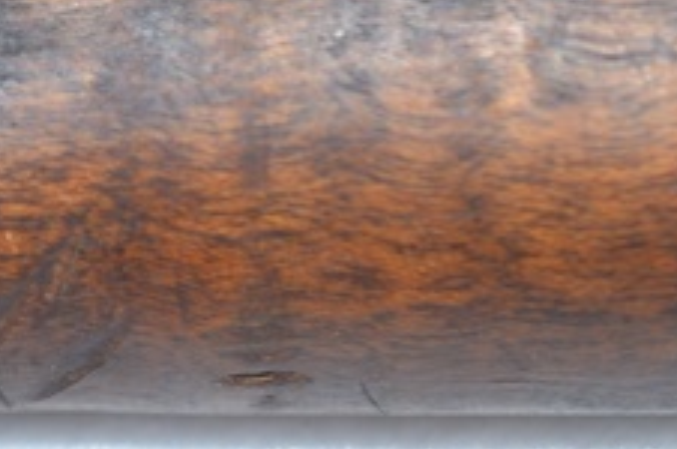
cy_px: -238
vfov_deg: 5.1
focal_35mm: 266
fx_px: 4995
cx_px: -392
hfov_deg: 7.6
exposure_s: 1/60
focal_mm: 40
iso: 100
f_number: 8
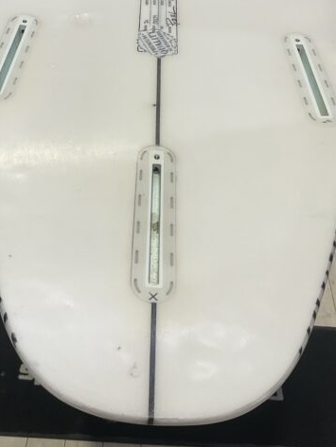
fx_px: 634
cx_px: 131
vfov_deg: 38.2
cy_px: 130
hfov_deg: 29.6
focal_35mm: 49
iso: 25
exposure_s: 1/120
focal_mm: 3
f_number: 1.8
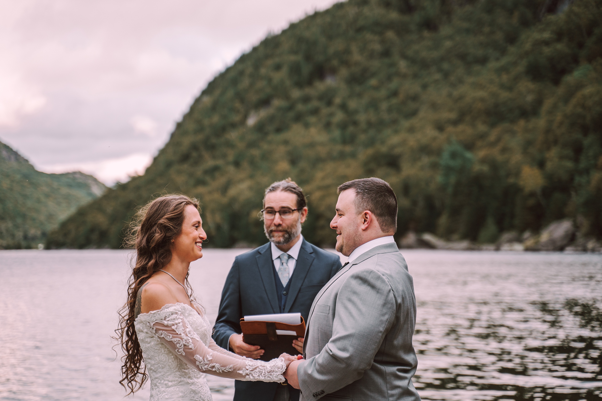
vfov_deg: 18.2
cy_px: 200
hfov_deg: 27.0
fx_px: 1254
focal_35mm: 75
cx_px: 301
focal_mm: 75
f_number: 2.8
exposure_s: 1/400
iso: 400
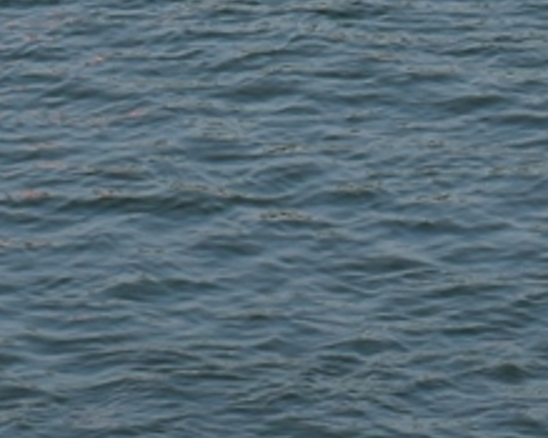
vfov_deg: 2.6
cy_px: -1016
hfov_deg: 3.3
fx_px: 9386
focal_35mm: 579
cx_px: 1016
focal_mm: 50
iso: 200
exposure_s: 1/320
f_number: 9
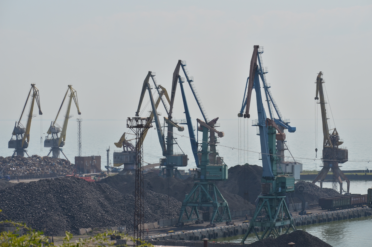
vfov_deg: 10.7
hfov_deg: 16.1
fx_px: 1315
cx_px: 186
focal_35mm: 128
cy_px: 124
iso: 200
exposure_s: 1/1600
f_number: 8
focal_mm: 85
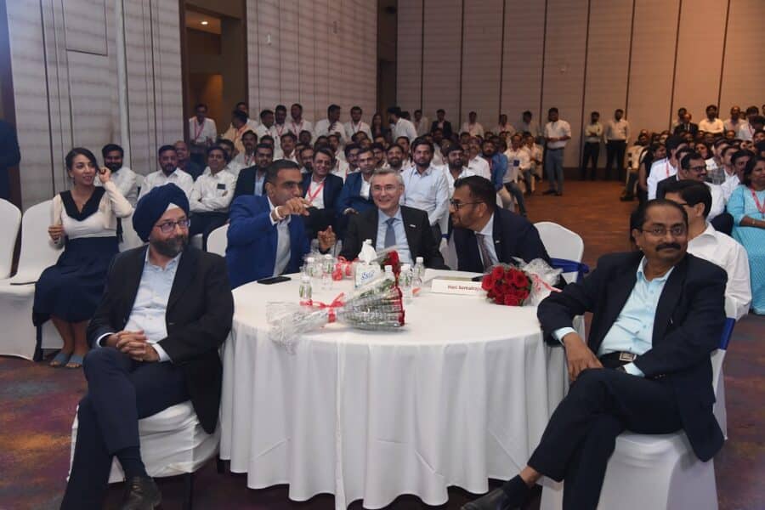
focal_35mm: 40
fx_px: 850
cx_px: 382
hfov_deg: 48.5
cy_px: 255
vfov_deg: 33.4
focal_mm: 40
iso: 2000
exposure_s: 1/160
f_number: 4
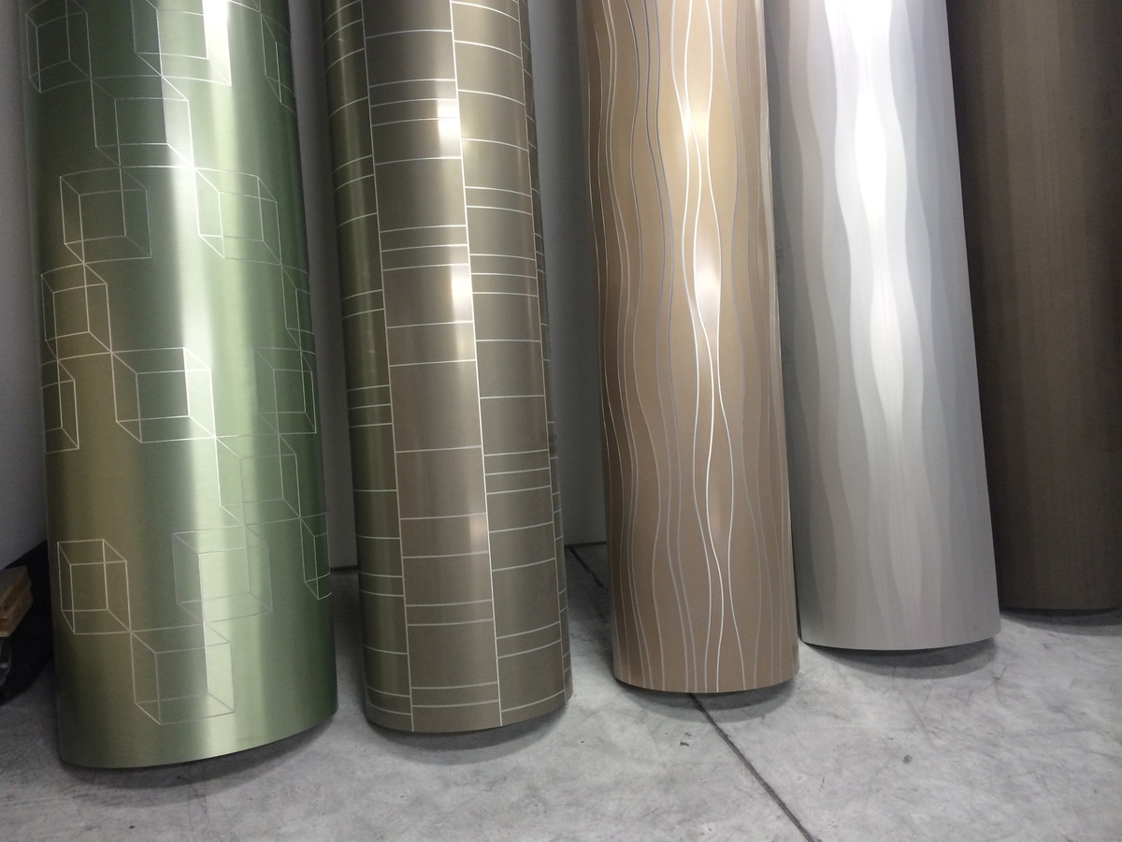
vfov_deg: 46.8
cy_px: 421
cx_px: 561
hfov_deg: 60.0
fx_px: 972
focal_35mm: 30
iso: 50
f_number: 2.2
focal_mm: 4.12
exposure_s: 1/30
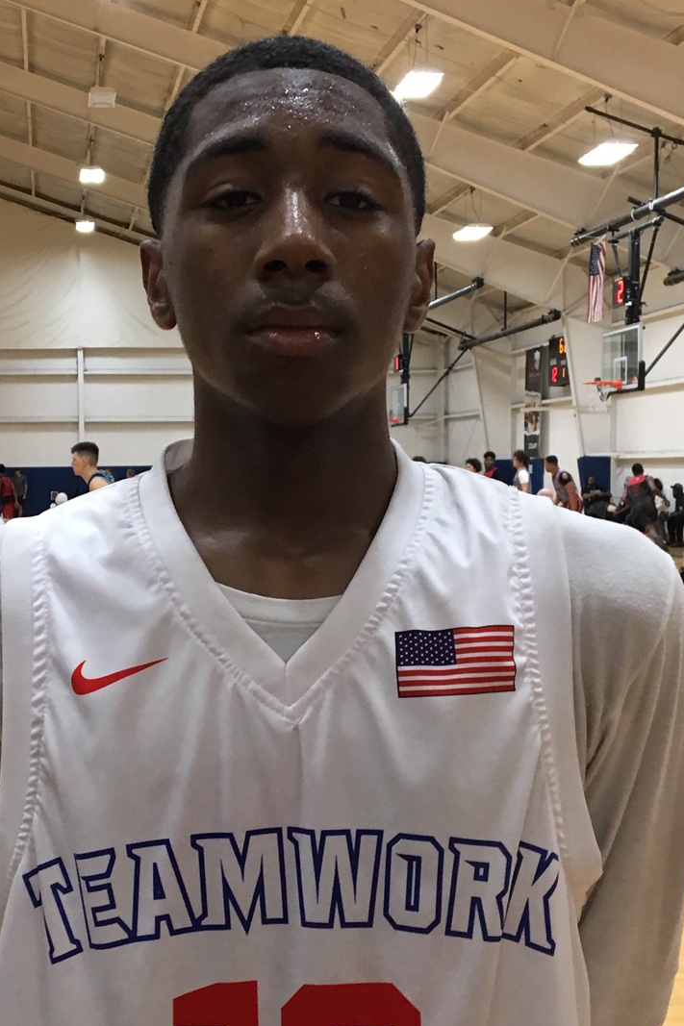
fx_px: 1625
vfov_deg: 35.0
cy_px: 596
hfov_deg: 23.7
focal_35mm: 57
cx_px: 245
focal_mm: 4.15
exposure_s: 1/30
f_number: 2.2
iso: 100
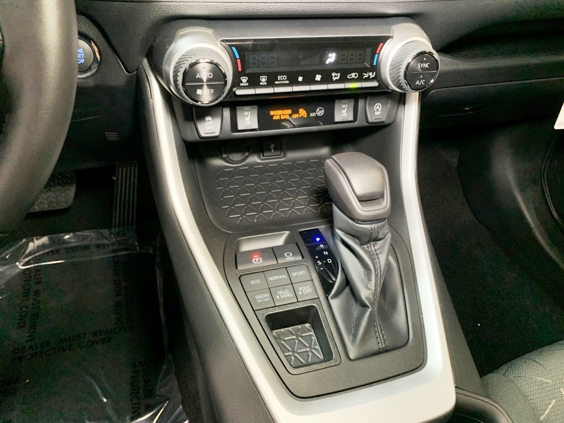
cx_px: 282
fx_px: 424
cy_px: 212
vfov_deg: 53.1
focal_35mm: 26
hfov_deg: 67.3
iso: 640
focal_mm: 4.25
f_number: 1.8
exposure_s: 1/30
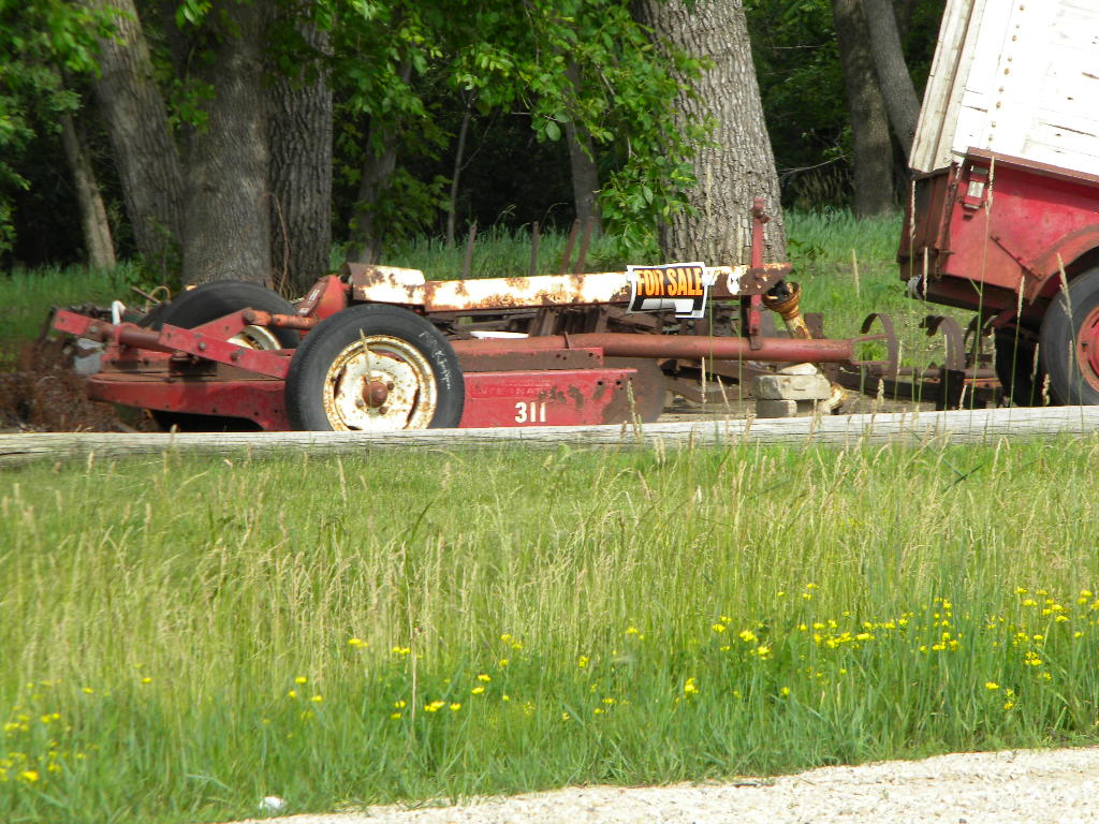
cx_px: 550
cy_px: 412
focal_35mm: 183
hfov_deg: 10.8
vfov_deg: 8.1
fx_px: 5810
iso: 80
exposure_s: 1/239
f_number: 5.2
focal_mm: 33.1
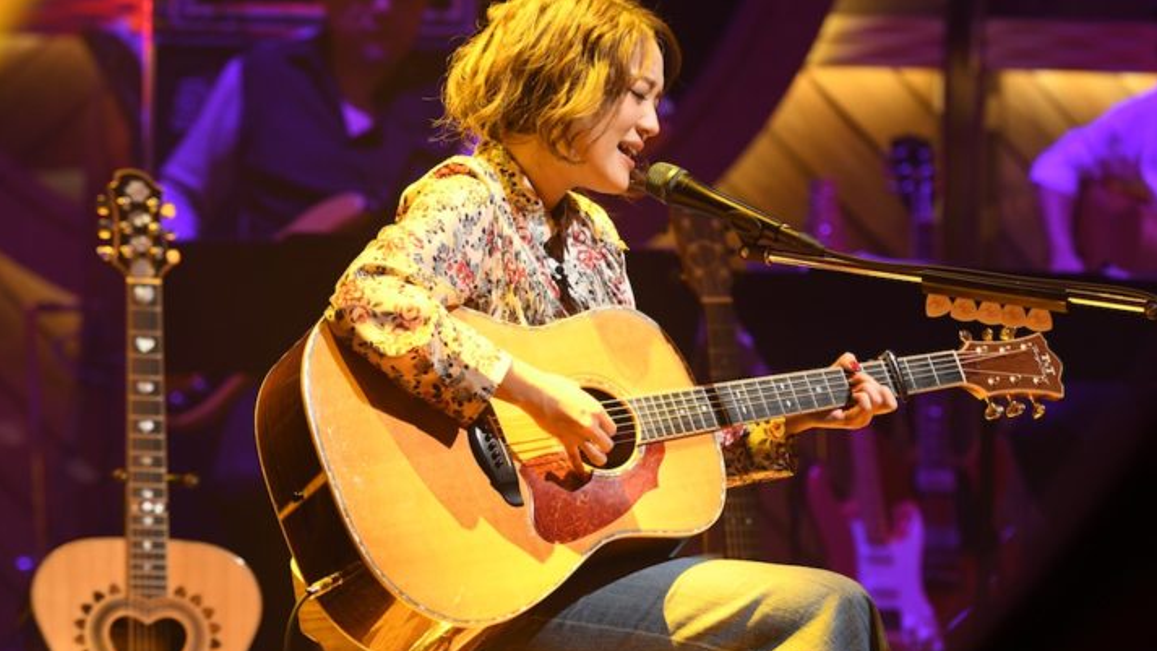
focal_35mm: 214
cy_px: 309
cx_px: 576
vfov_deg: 5.7
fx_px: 6551
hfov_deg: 10.1
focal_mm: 135
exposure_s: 1/320
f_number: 4
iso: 1600
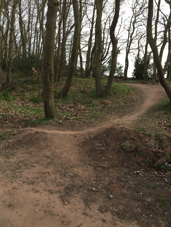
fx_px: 191
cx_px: 86
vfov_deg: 61.7
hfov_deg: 48.2
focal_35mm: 29
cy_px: 114
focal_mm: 4.15
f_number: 2.2
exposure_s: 1/249
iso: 32
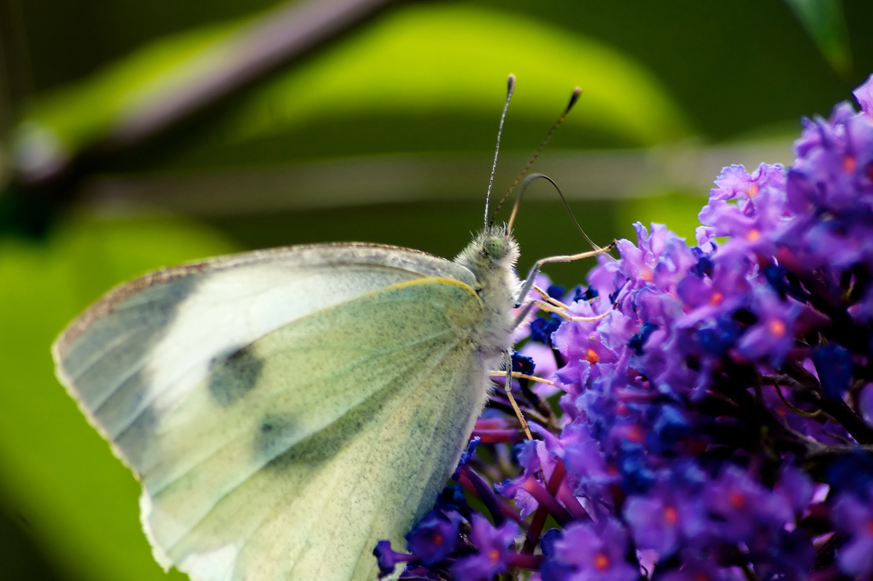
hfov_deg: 3.7
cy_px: 342
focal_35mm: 555
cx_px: 531
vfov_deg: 2.5
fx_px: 13451
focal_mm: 300
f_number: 9
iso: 400
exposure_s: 1/160
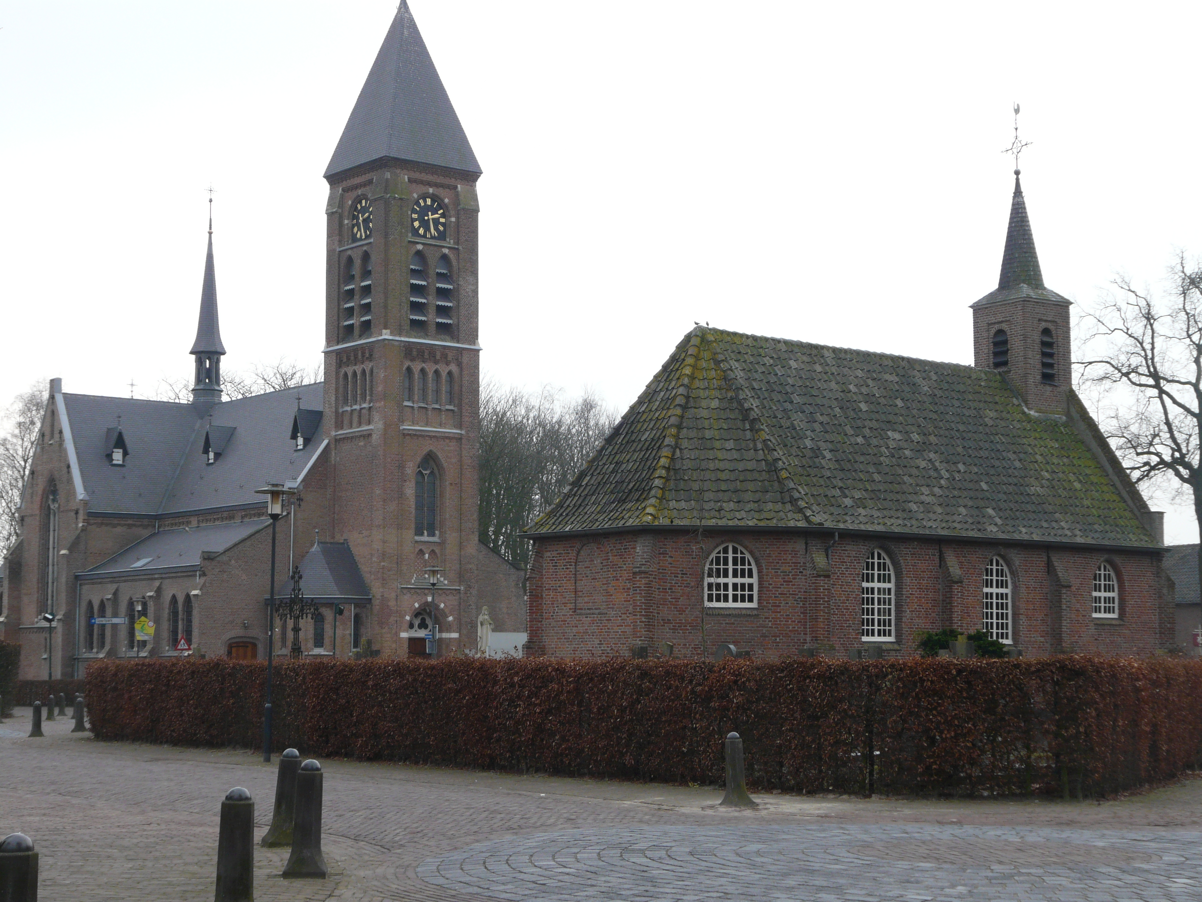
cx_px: 601
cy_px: 451
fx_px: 2049
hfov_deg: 32.7
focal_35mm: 59
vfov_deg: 24.8
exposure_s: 1/250
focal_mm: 9.8
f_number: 5
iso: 100
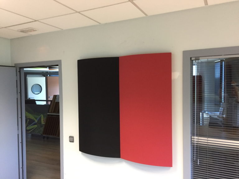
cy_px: 90
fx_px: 200
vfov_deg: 48.2
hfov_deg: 61.7
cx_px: 120
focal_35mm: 29
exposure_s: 1/33
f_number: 2.2
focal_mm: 4.15
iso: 200
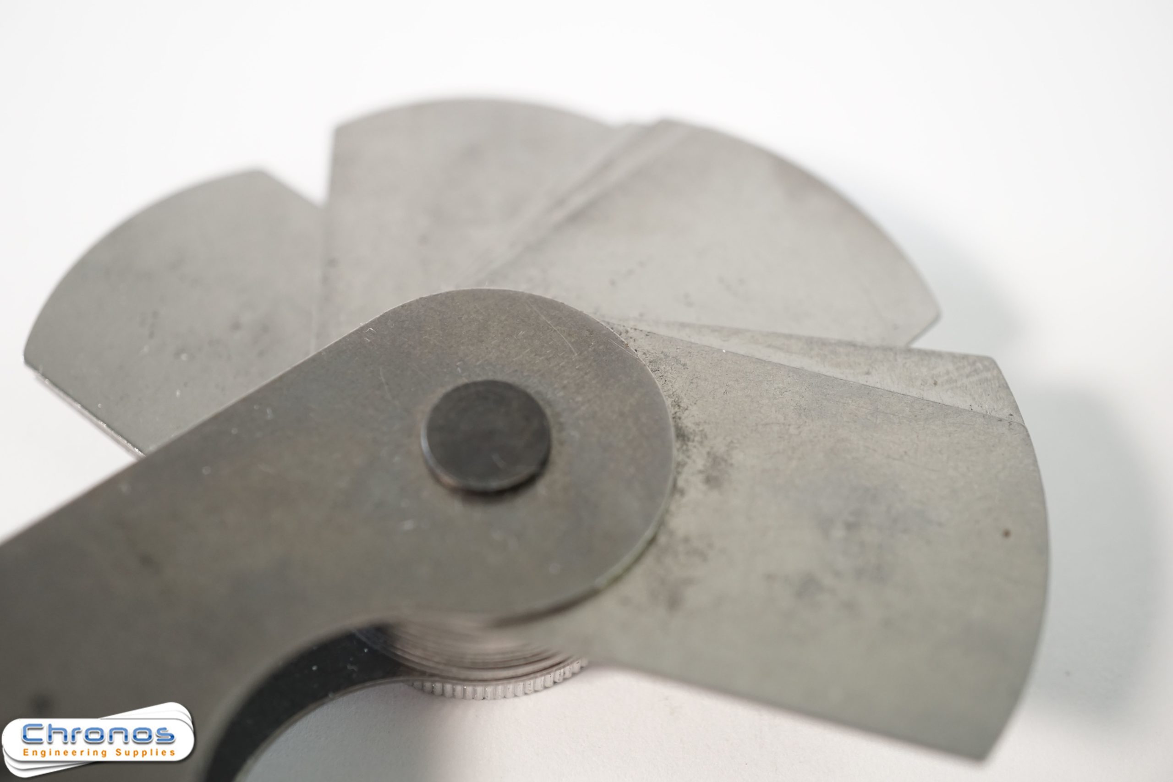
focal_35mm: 45
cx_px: 586
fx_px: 1466
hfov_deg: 43.6
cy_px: 391
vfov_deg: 29.9
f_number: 4.5
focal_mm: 30
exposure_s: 1/320
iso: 640
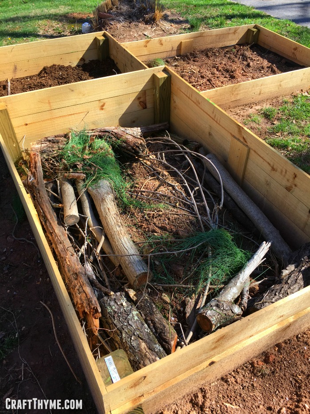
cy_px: 207
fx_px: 346
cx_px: 155
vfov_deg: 61.7
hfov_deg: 48.2
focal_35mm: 29
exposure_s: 1/557
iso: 25
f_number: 2.2
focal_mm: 4.15
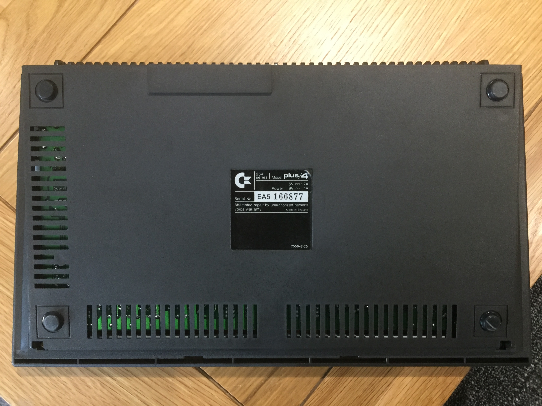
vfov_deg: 48.2
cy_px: 203
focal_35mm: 29
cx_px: 271
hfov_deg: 61.7
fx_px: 454
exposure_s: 1/20
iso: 250
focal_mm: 4.15
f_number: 2.2
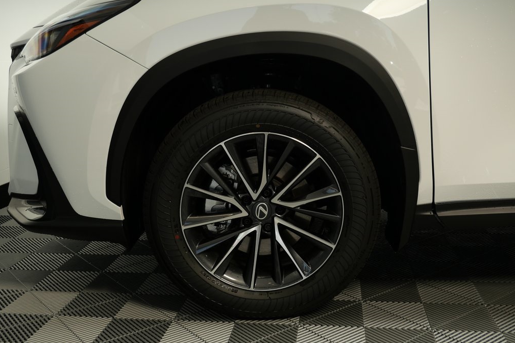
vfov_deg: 35.1
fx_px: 544
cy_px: 177
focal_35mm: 38
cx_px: 255
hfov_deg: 50.7
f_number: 5.6
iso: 250
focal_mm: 18
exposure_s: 1/250
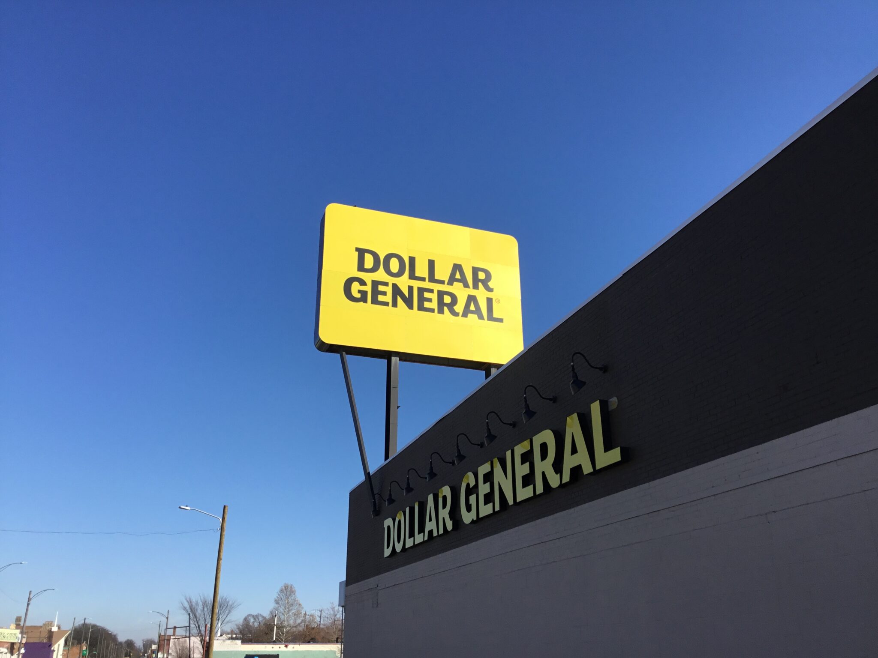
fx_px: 786
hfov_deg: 58.4
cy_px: 329
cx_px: 439
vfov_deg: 45.4
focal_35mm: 31
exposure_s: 1/1314
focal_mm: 3.3
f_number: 2.4
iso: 25
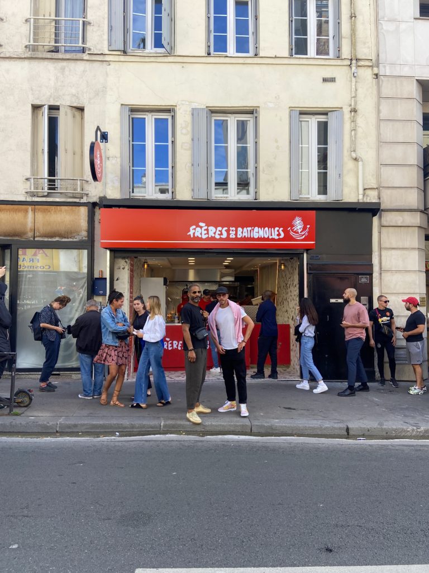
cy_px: 286
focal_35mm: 26
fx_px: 430
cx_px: 214
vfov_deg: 67.3
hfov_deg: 53.1
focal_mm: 4.25
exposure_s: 1/544
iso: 32
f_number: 1.8
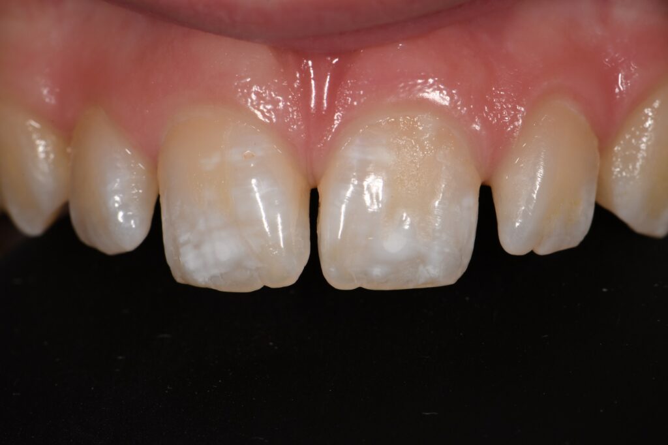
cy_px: 222
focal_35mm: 126
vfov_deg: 10.9
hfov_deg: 16.3
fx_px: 2337
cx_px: 334
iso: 200
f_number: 32
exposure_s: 1/160
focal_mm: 105
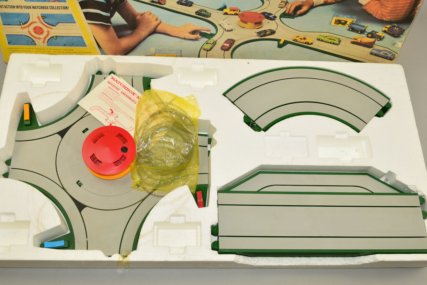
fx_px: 457
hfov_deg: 50.1
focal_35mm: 39
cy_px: 140
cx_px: 208
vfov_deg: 34.6
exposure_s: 1/60
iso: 200
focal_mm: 25
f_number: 8
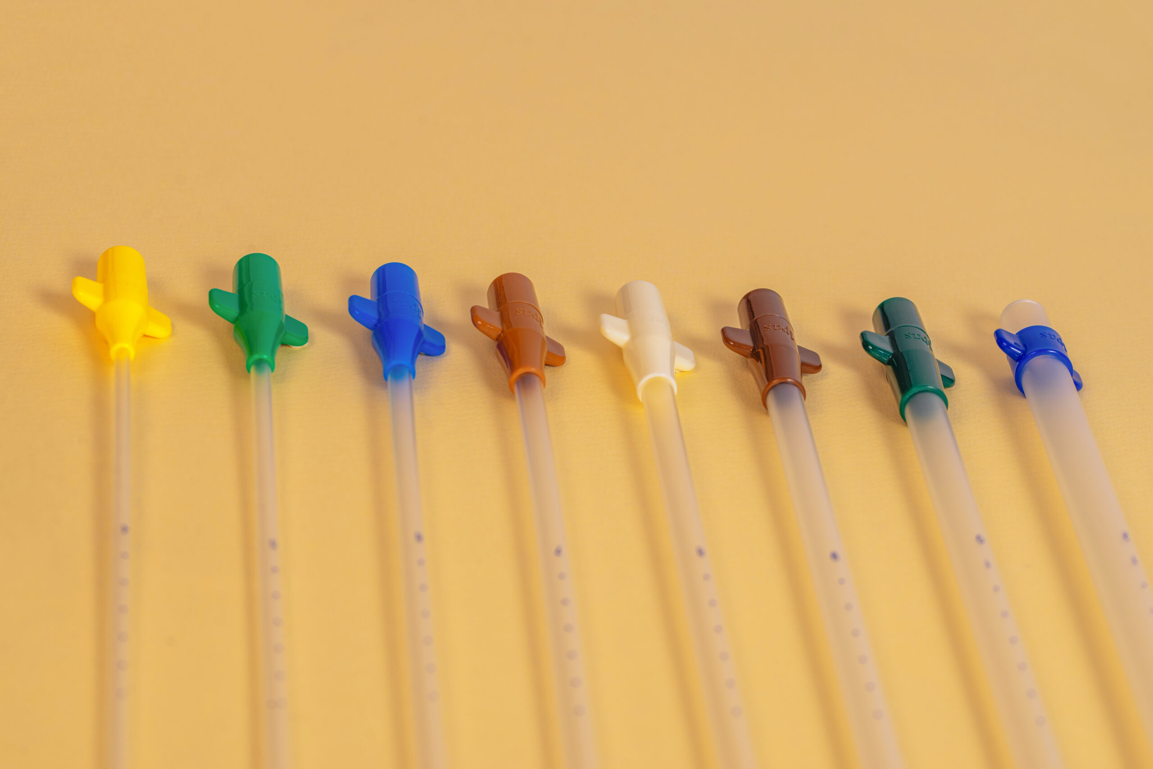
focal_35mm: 105
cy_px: 384
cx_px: 576
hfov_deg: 19.4
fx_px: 3364
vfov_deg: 13.1
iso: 100
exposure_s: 1/125
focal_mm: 105
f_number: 9
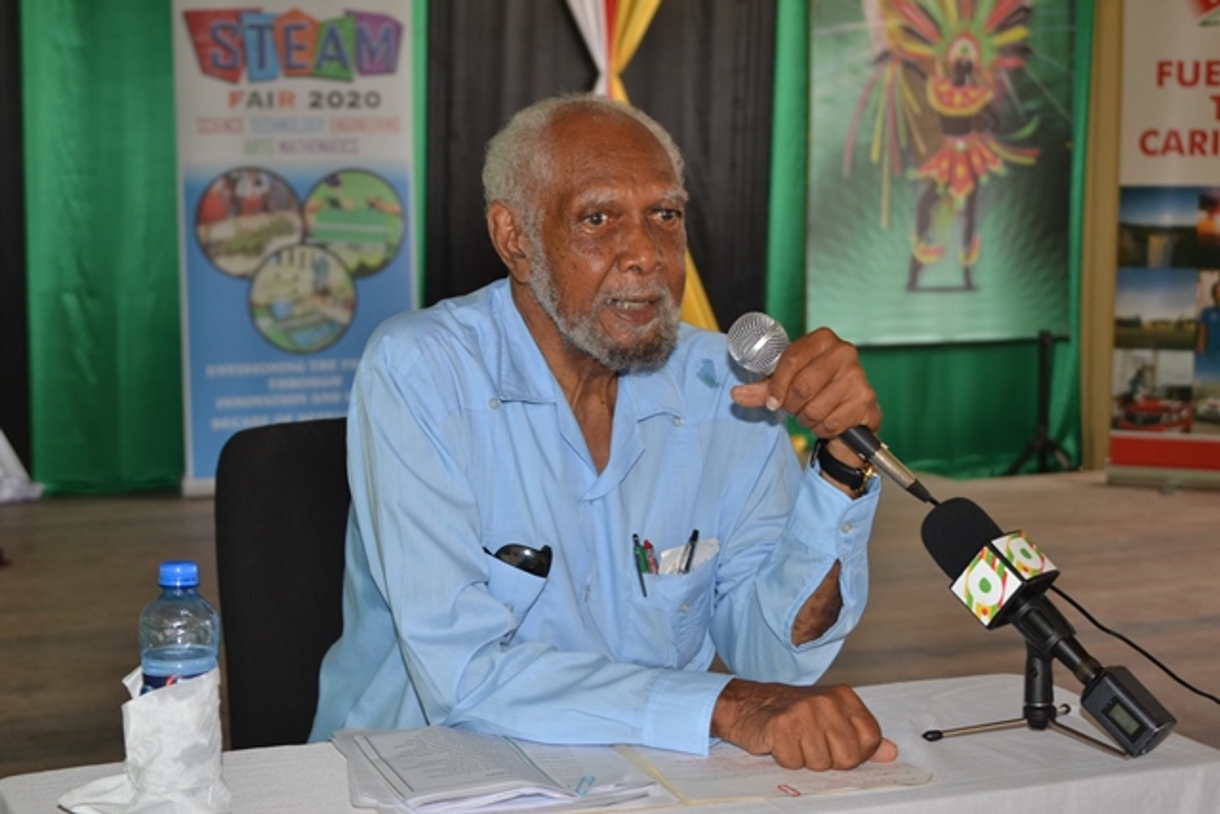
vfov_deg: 20.2
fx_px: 2288
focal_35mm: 68
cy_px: 407
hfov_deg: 29.9
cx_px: 610
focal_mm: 45
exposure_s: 1/60
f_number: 4.2
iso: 400
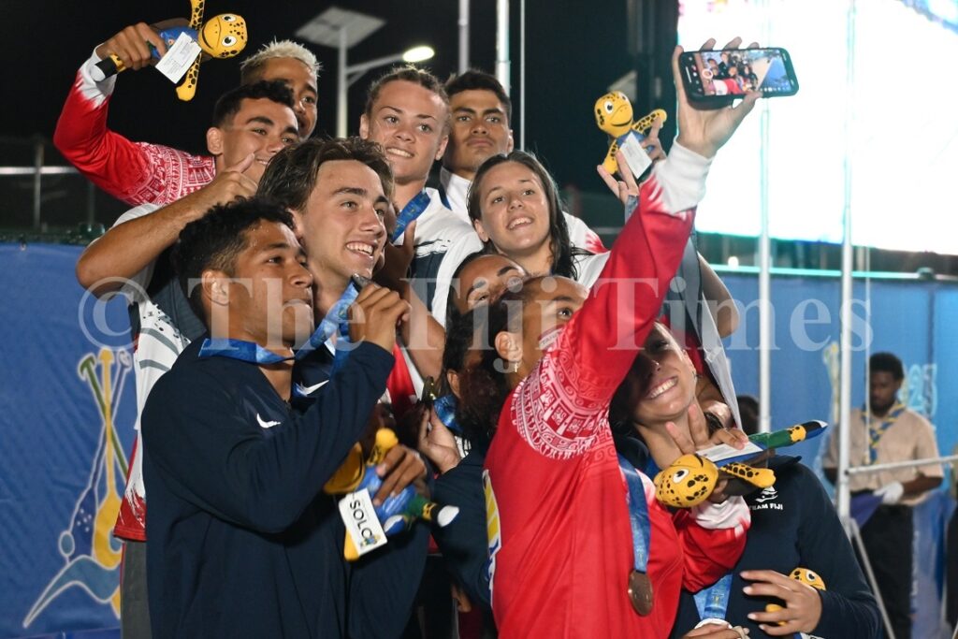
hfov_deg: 19.5
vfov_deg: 13.0
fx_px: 2794
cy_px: 320
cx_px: 479
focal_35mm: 105
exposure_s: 1/125
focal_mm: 70
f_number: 4.5
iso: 4500
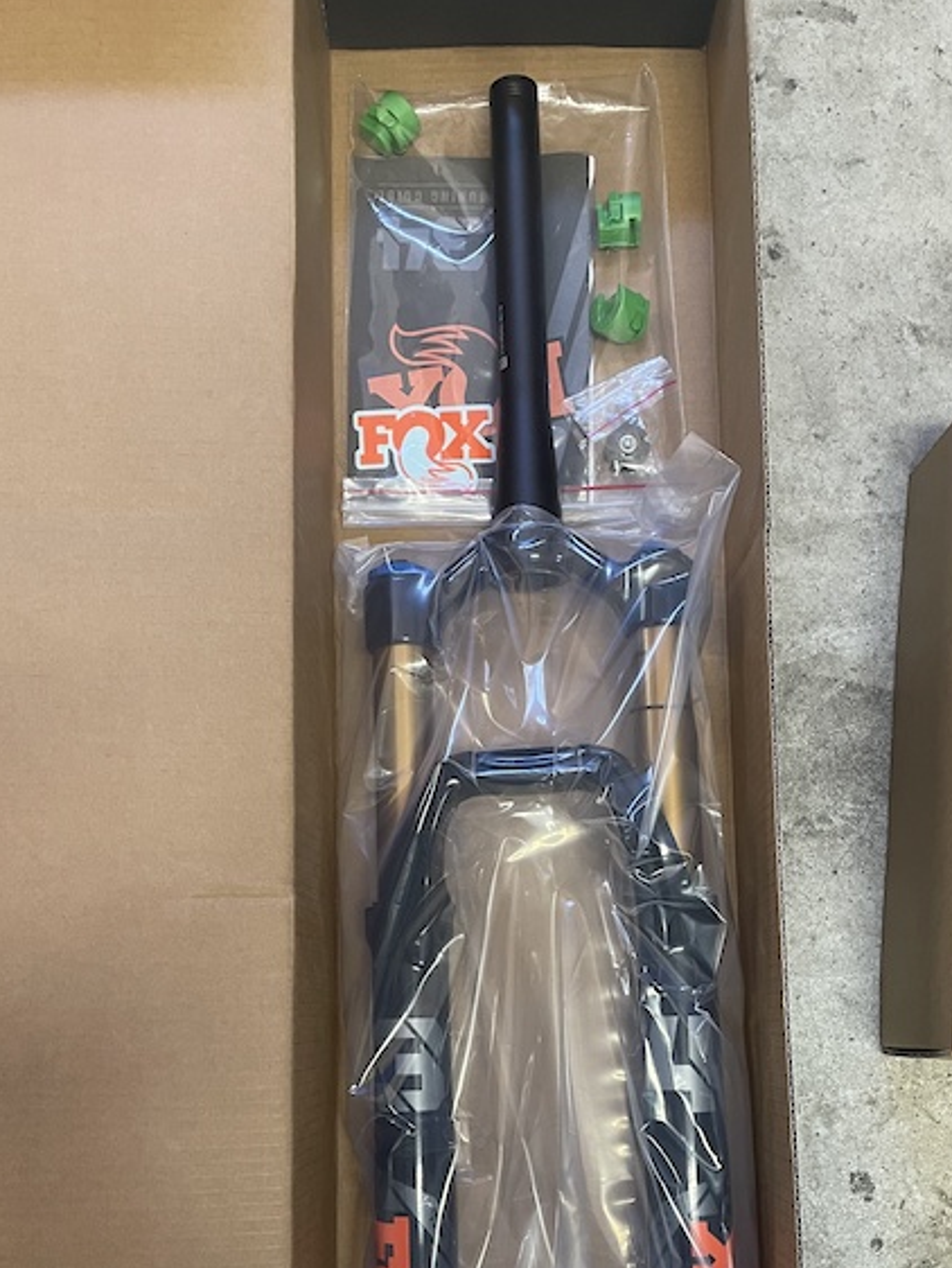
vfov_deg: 49.2
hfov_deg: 38.7
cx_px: 469
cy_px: 846
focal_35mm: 37
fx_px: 1356
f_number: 1.6
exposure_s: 1/60
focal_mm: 4.2
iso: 250
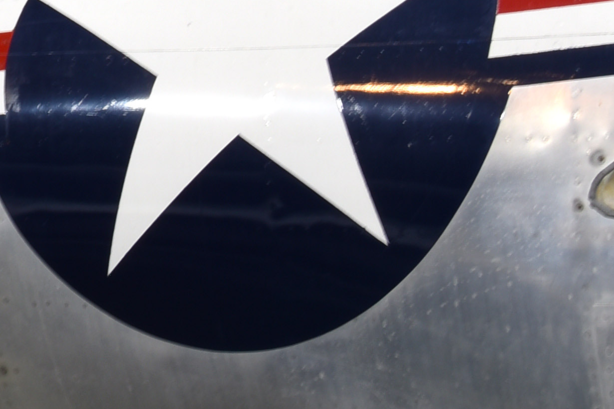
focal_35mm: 293
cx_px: -665
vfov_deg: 4.6
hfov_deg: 6.8
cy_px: -385
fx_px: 4998
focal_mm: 60
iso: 100
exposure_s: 10
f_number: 22
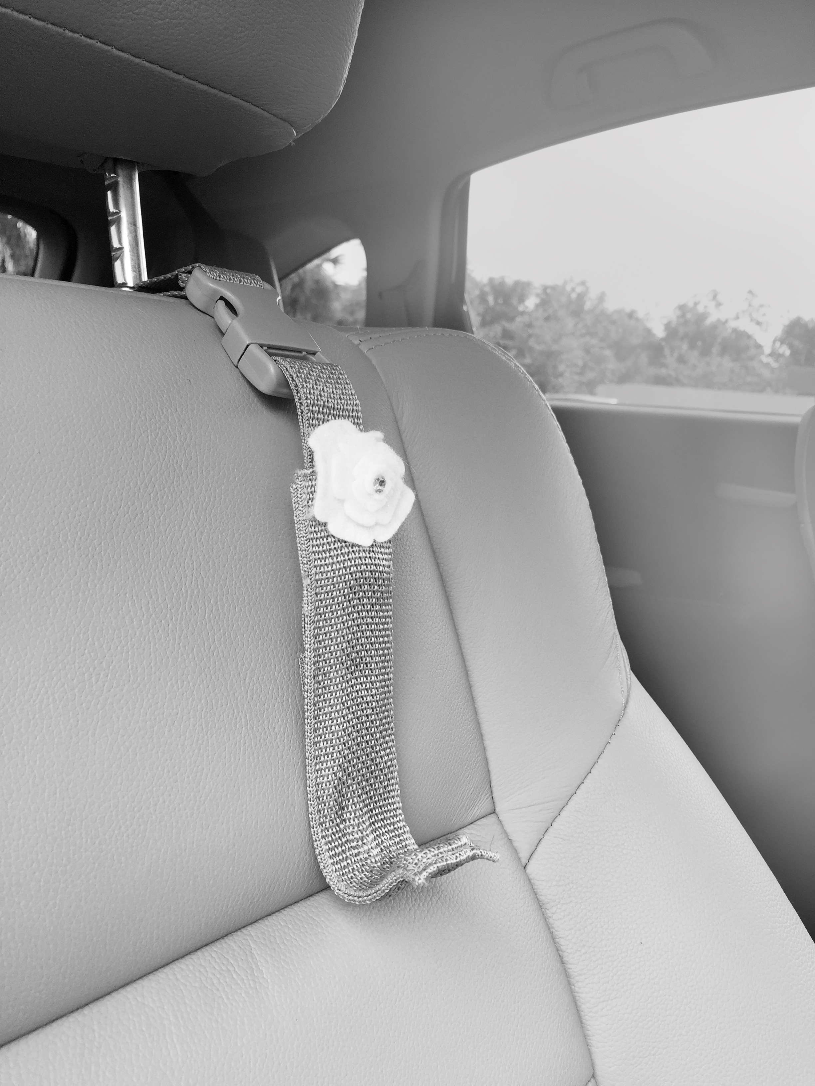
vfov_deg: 61.7
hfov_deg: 48.2
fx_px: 910
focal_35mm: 29
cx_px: 408
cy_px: 543
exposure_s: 1/120
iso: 32
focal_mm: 4.15
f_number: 2.2
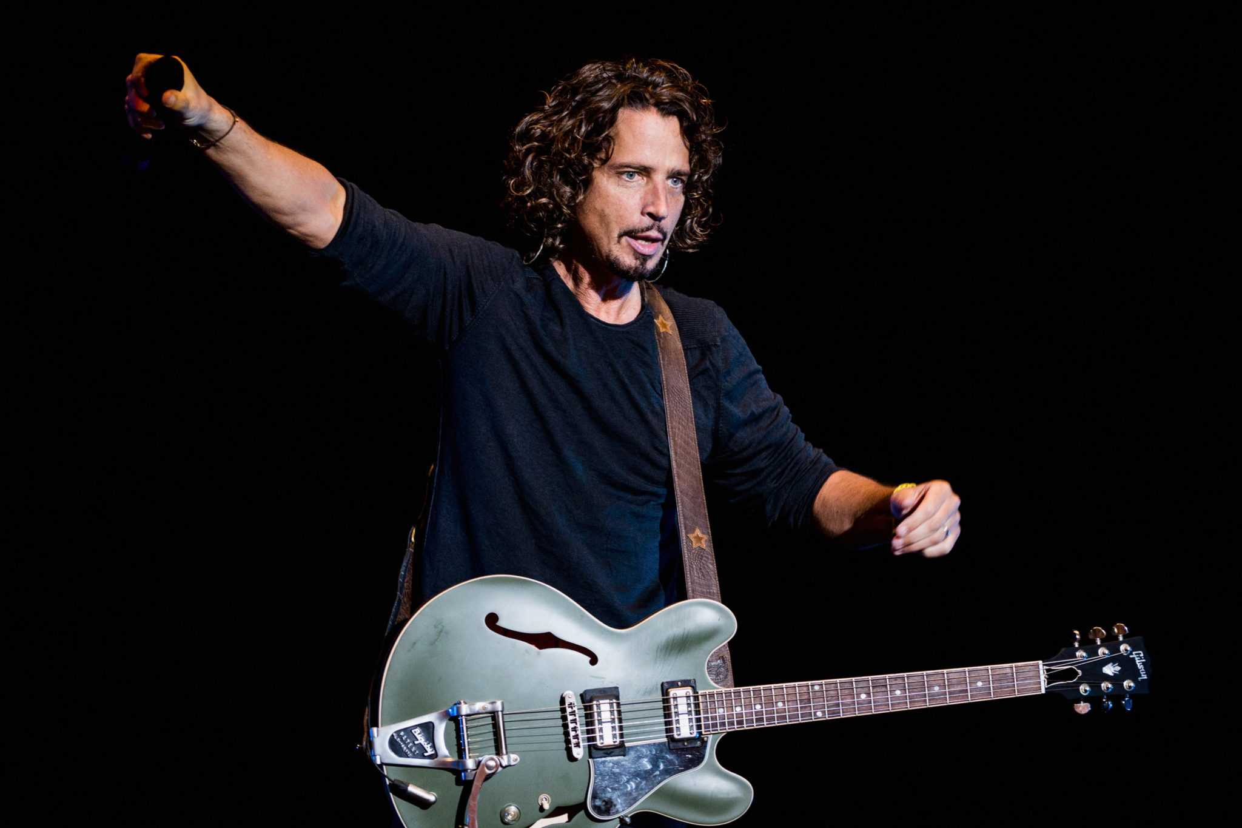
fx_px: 6899
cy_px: 414
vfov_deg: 6.9
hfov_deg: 10.3
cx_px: 621
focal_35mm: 200
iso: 2500
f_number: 4
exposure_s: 1/125
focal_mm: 200
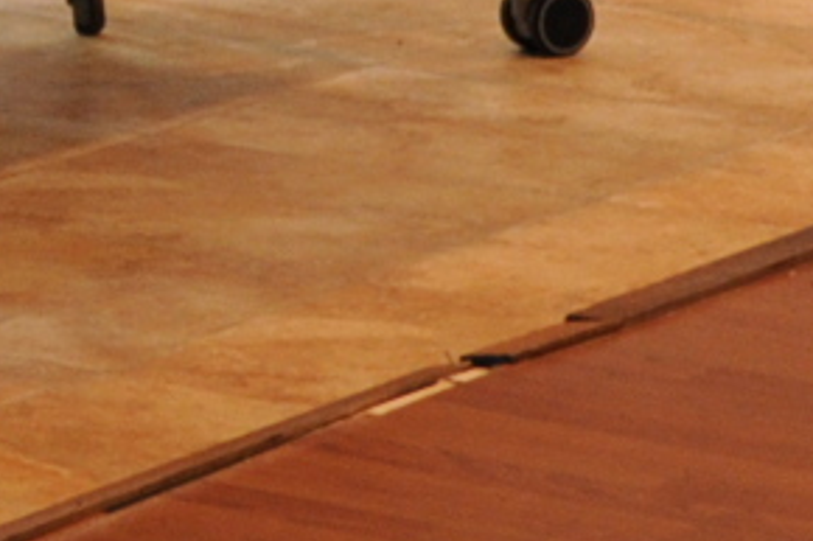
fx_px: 7944
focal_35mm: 352
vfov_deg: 3.8
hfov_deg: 5.6
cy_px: -757
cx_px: -1410
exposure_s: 1/40
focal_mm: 48
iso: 1250
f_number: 4.2
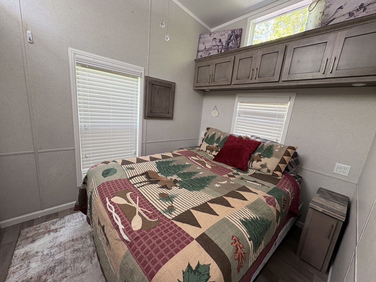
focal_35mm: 14
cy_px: 141
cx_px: 188
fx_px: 152
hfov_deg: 102.1
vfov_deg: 85.7
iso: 250
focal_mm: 2.22
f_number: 2.2
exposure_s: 1/90
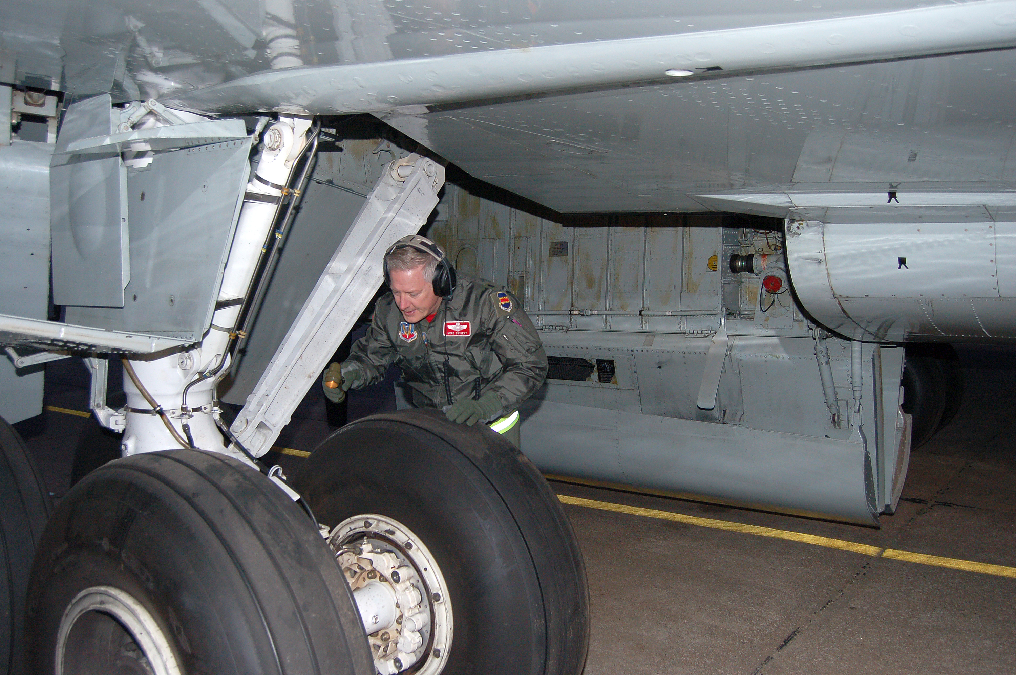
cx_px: 508
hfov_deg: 62.0
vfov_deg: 43.5
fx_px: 846
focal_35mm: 30
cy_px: 338
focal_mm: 20
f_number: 4
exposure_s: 1/60
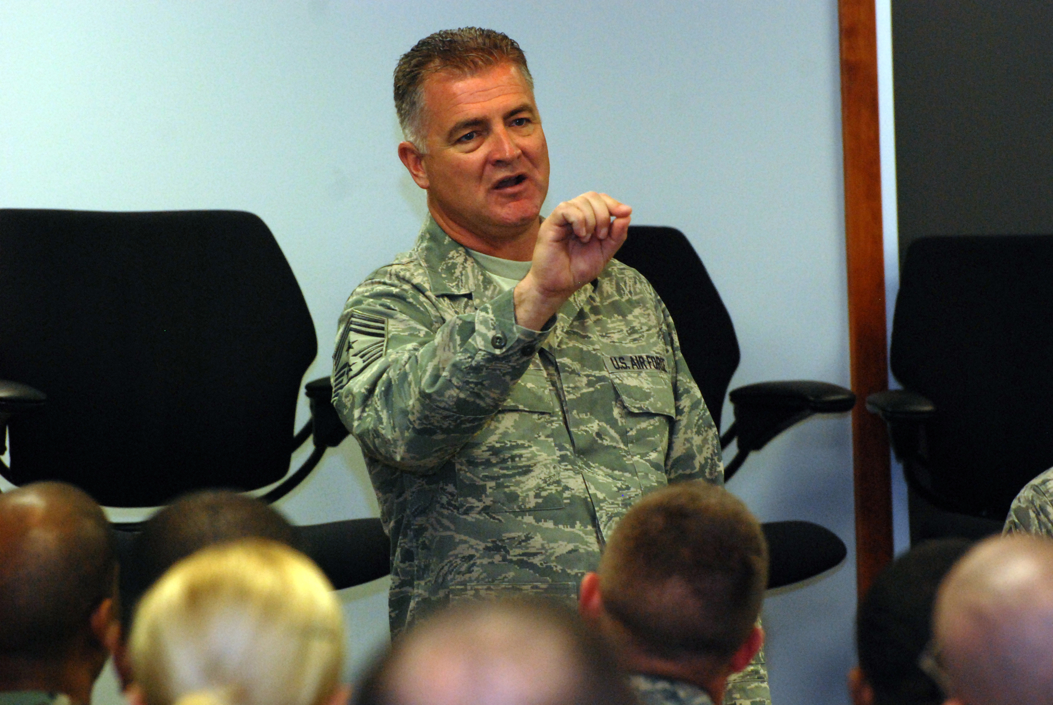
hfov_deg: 8.1
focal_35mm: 255
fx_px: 7468
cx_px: 526
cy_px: 352
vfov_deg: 5.4
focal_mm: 170
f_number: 7.1
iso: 800
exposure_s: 1/60
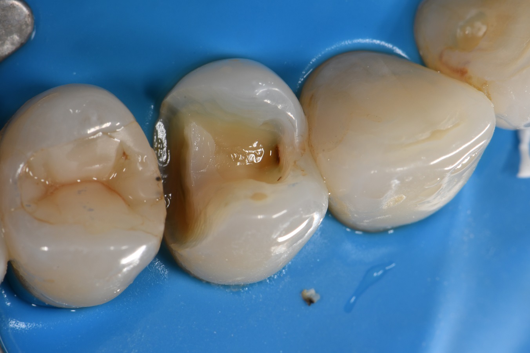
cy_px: 176
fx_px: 2310
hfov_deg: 13.1
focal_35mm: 157
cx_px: 265
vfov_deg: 8.7
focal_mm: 105
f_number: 32
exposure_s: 1/160
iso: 200
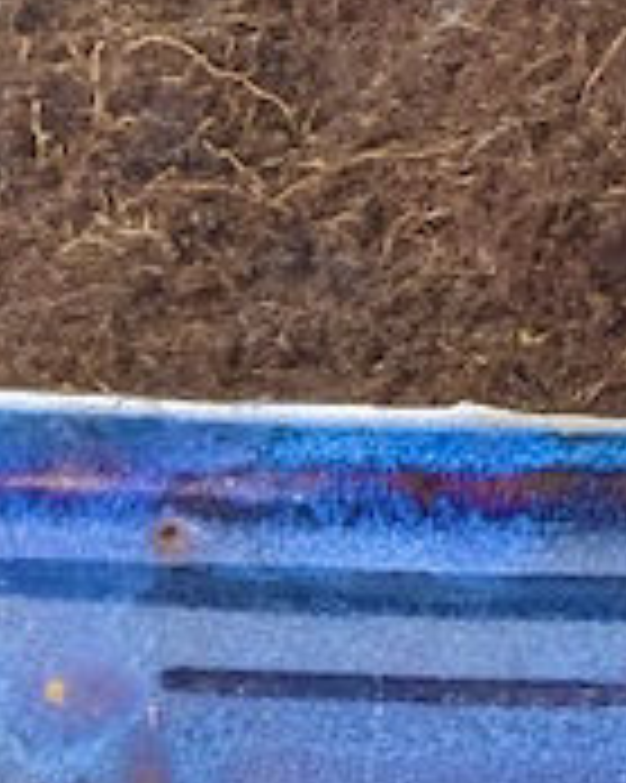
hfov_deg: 2.2
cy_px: -1102
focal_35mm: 696
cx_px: 1734
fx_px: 16133
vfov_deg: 2.8
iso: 2500
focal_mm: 67.1
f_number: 13
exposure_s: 1/15
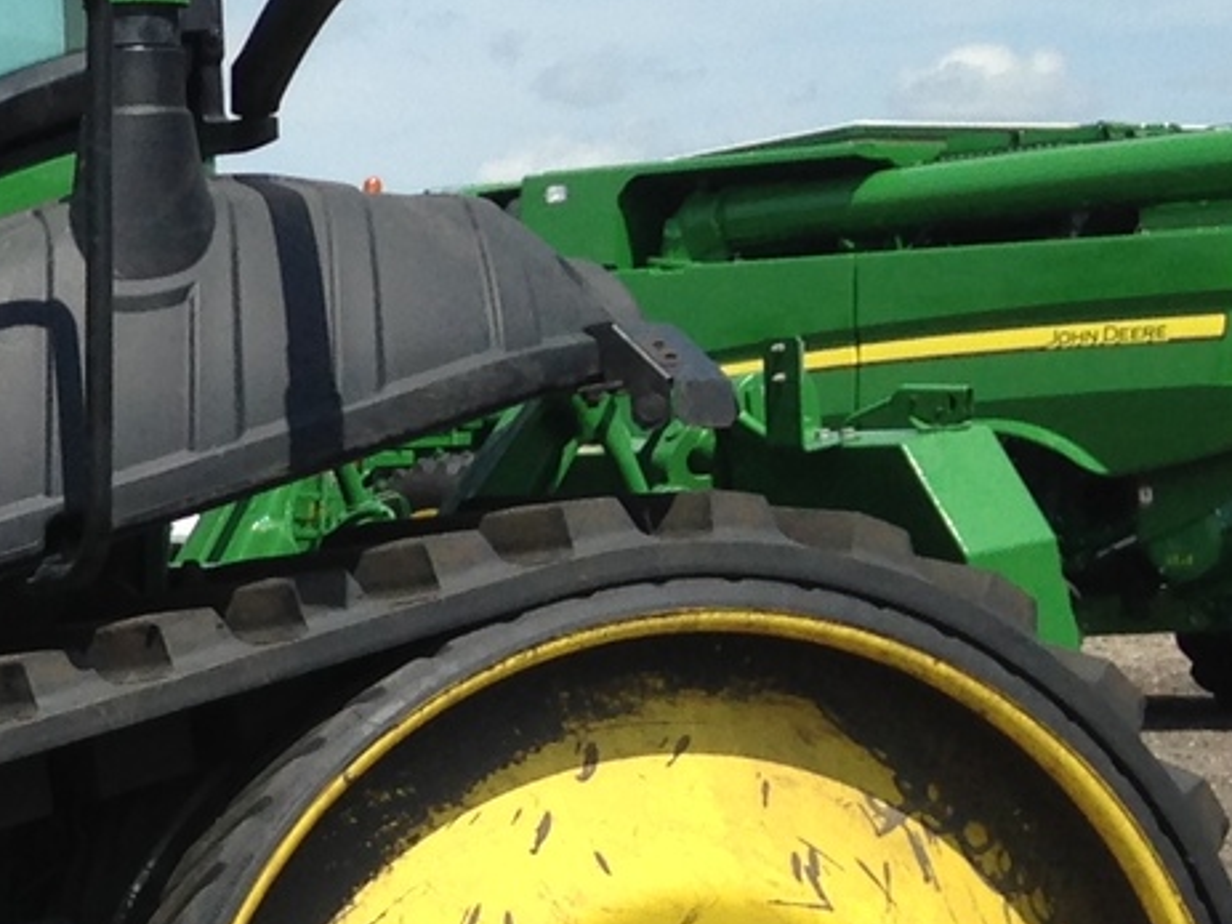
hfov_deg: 12.1
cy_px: 666
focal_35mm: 146
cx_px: -1179
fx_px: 5195
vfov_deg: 10.1
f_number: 2.4
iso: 50
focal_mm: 4.12
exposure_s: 1/1642
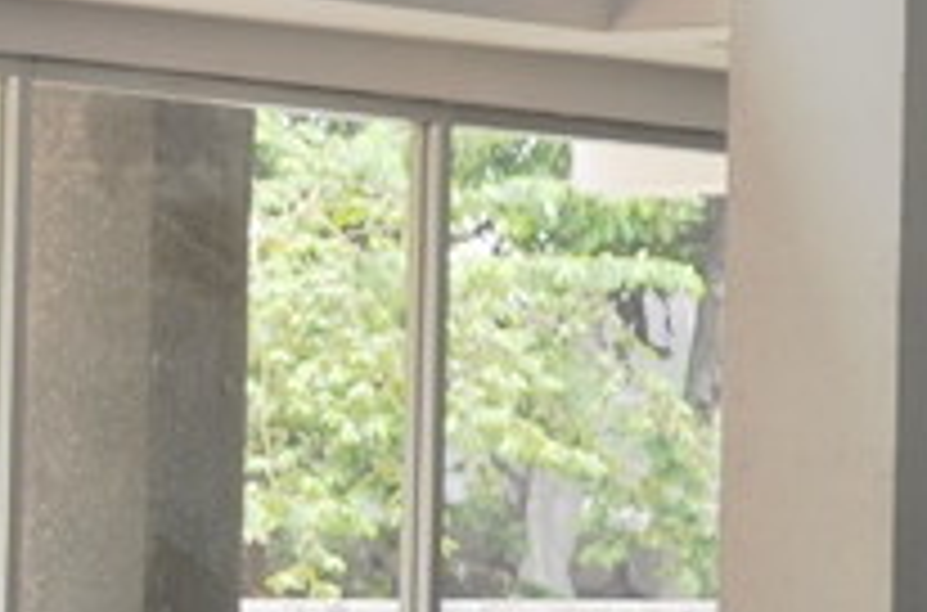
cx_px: -832
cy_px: 655
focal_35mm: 321
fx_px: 8239
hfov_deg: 6.3
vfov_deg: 4.2
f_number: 5.6
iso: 200
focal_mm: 55
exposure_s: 1/50
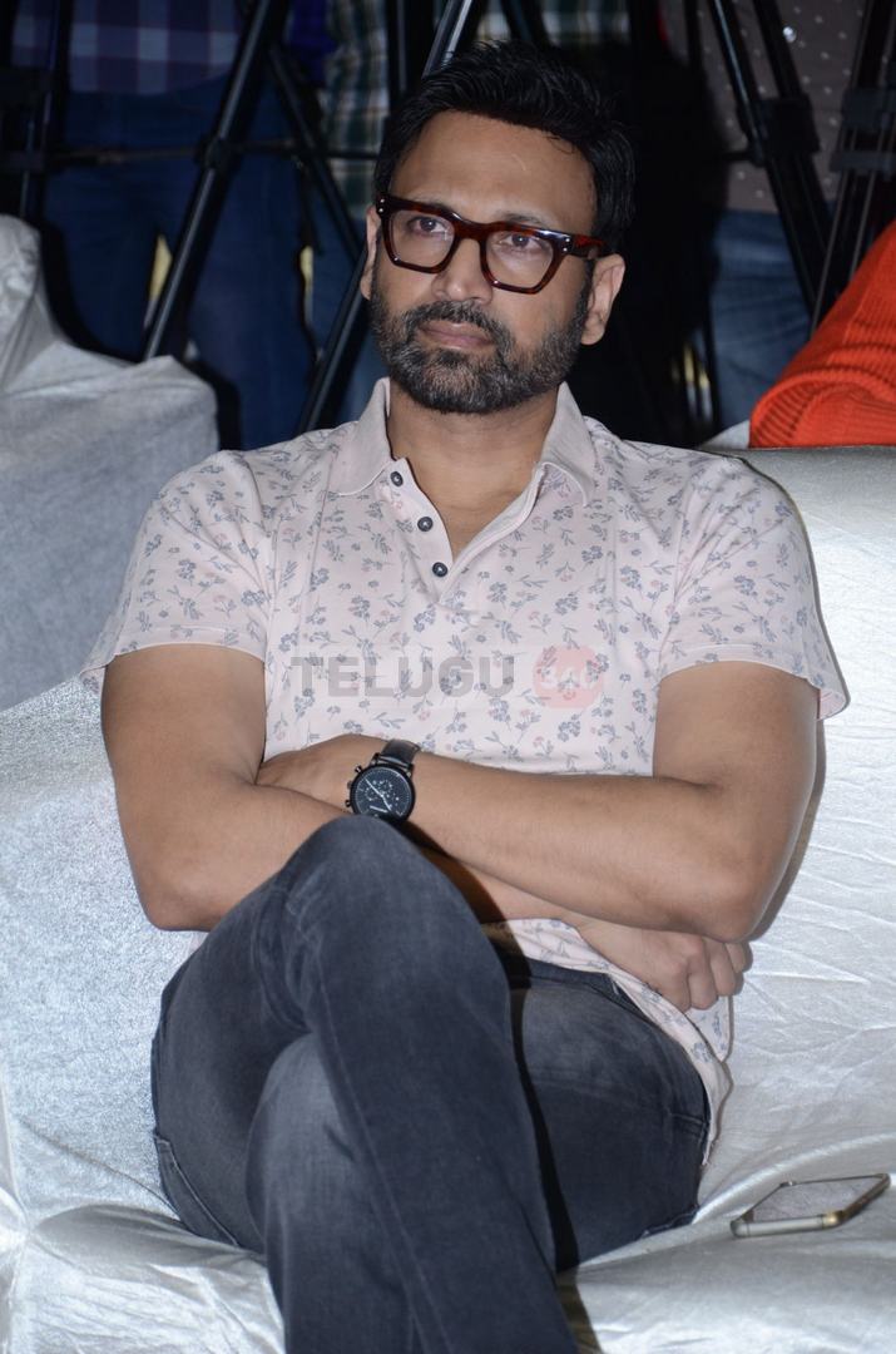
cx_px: 448
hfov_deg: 8.7
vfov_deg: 13.1
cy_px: 677
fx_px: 5908
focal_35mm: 158
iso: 400
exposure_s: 1/125
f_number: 5.6
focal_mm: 105
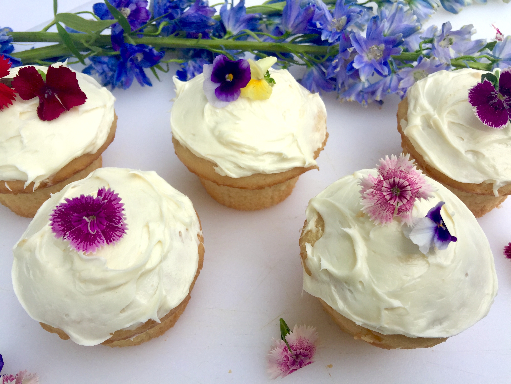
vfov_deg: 48.2
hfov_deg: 61.7
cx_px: 256
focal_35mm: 29
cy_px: 192
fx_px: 428
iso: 32
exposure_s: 1/920
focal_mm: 4.15
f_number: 2.2
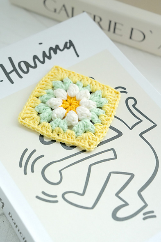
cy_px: 127
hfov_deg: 18.0
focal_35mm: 76
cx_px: 81
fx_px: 509
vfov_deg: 26.6
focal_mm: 70
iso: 3200
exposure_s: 1/400
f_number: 6.3
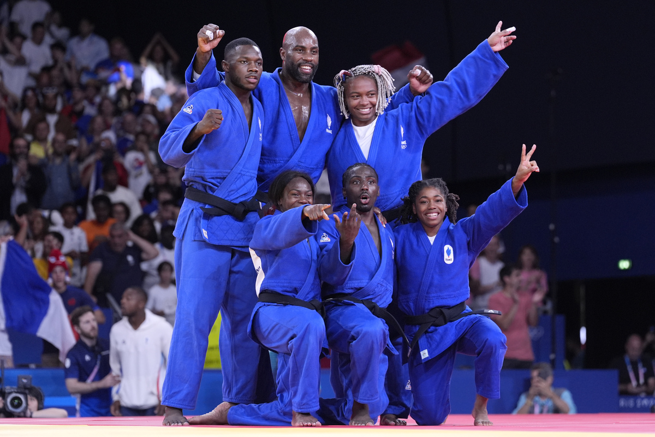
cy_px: 218
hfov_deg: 11.3
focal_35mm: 182
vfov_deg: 7.5
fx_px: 3311
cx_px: 328
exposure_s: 1/1600
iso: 2500
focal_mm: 182
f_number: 4
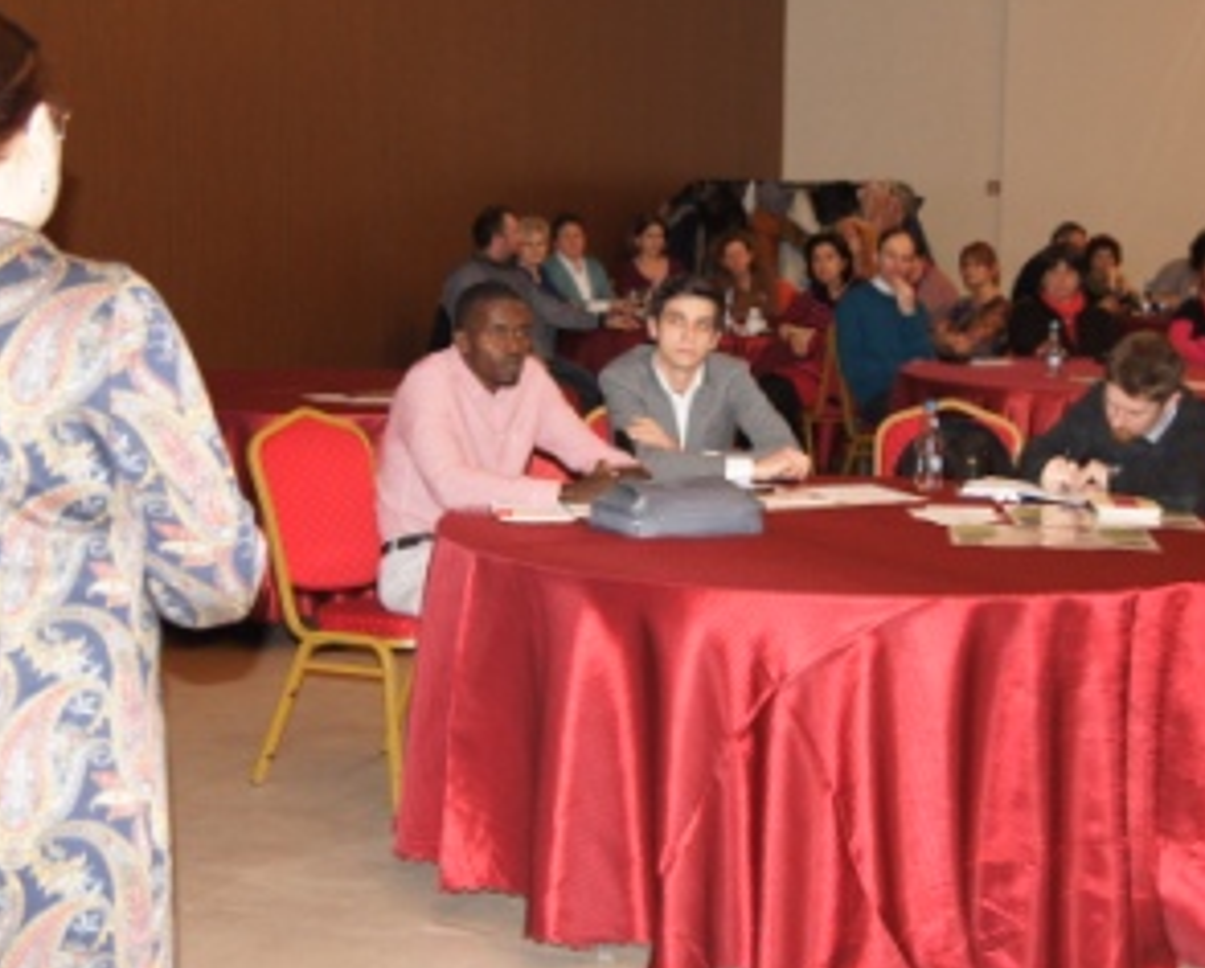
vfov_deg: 25.4
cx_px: 598
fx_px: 2143
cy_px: 425
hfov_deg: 31.4
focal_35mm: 60
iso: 800
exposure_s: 1/60
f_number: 4.5
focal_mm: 28
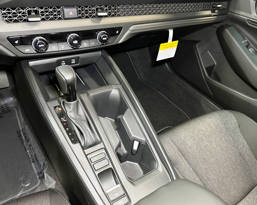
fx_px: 198
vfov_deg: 54.9
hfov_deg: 66.0
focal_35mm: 26
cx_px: 122
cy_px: 99
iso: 800
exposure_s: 1/30
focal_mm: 6.86
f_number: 1.78
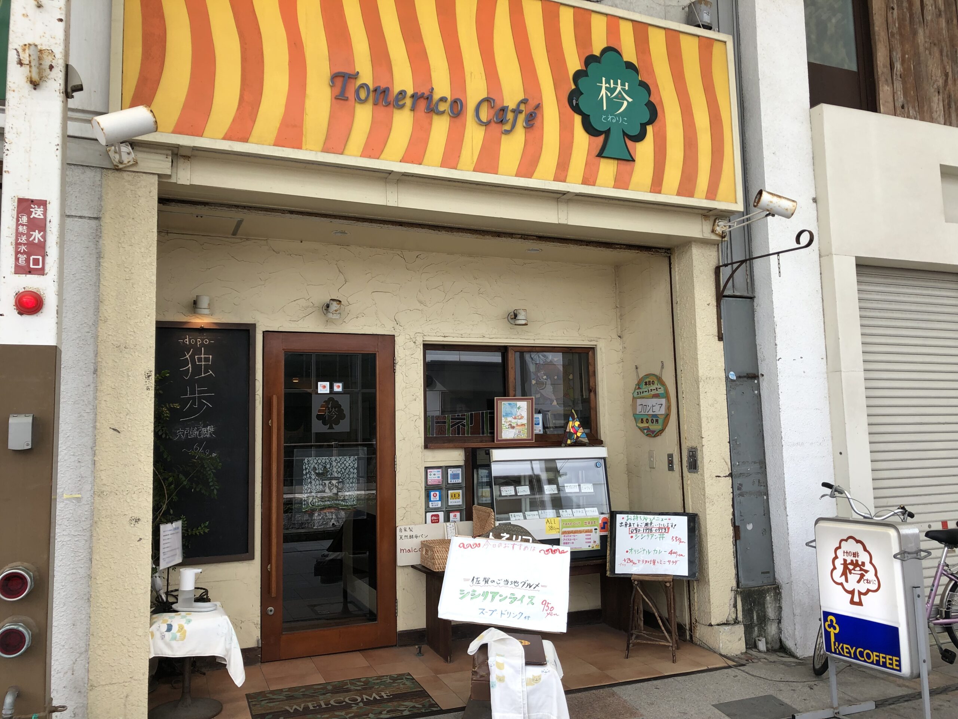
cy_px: 360
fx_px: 775
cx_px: 479
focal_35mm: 28
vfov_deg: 49.7
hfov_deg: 63.4
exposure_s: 1/120
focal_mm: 3.99
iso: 20
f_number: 1.8
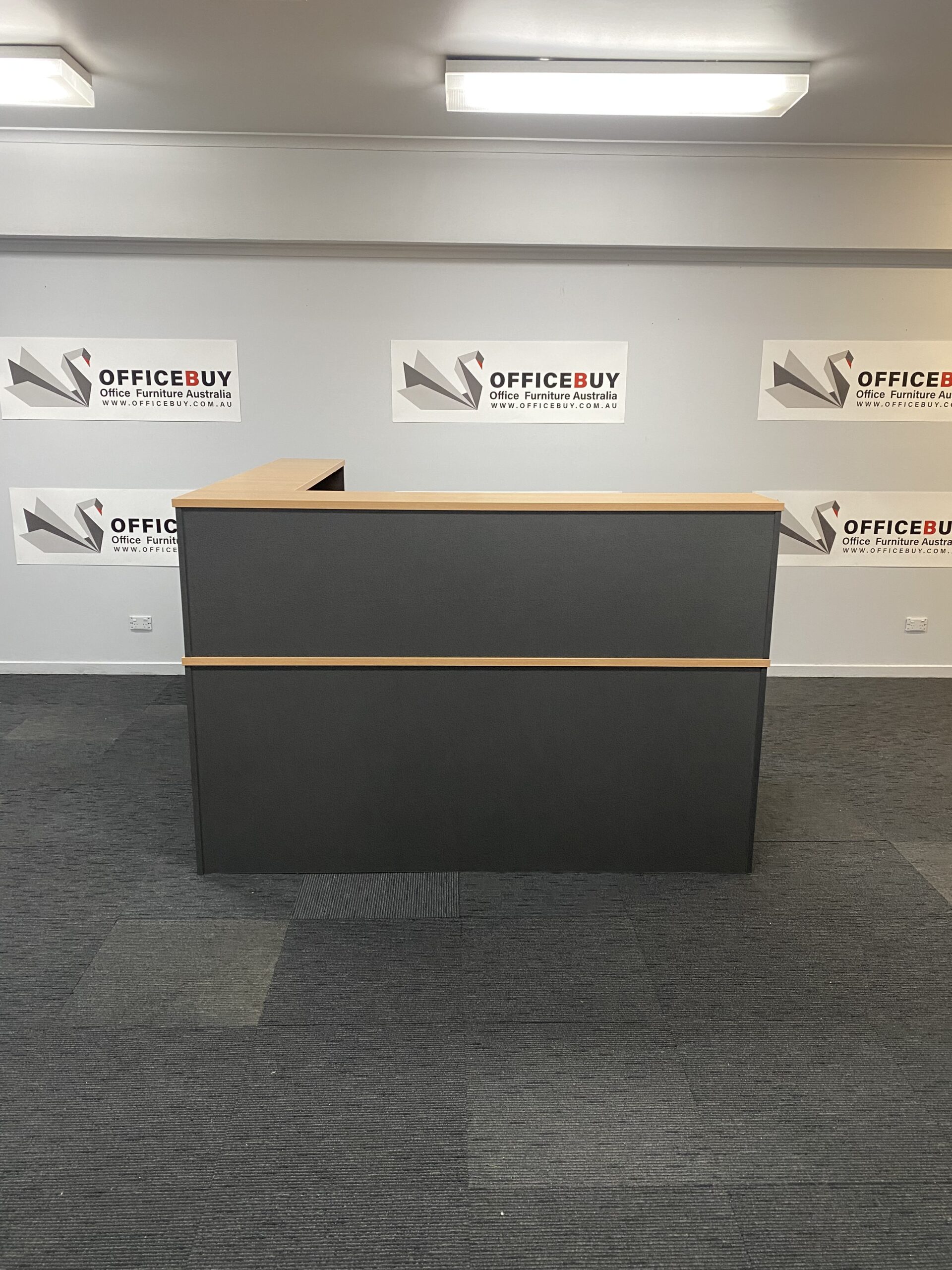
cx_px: 476
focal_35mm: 26
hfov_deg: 53.1
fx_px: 953
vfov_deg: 67.3
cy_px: 635
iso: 160
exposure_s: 1/50
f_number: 1.8
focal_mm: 4.25
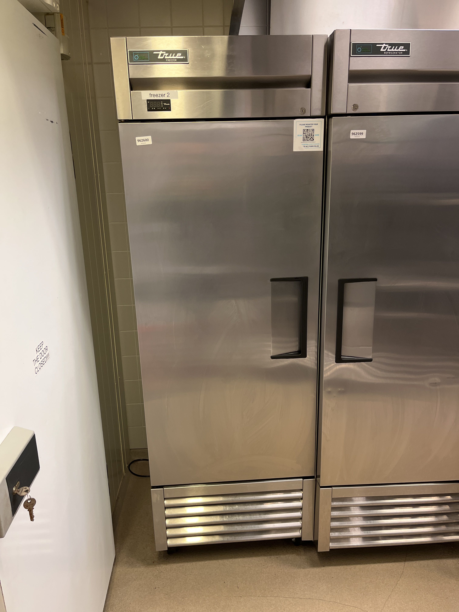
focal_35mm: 26
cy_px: 306
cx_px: 230
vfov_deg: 67.3
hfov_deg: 53.1
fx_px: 460
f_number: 1.6
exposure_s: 1/50
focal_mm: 5.1
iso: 125
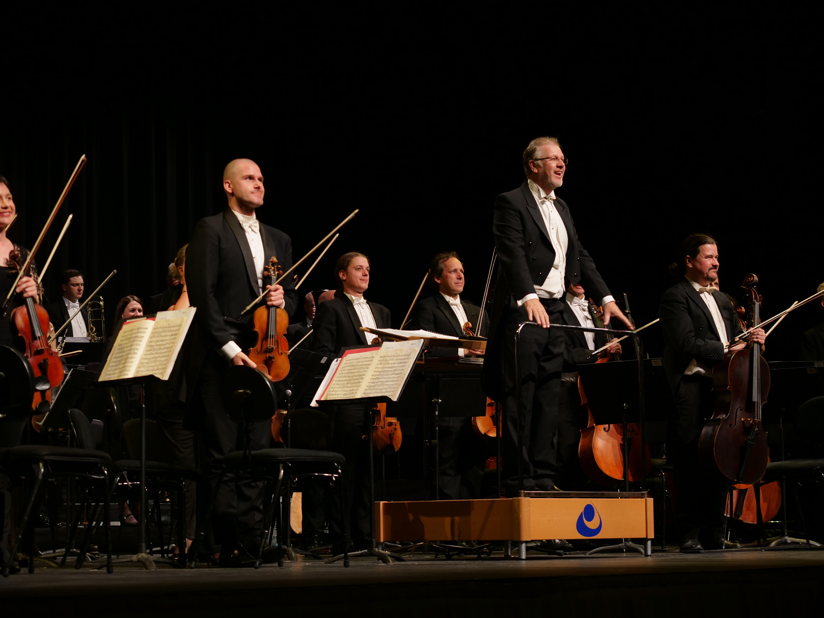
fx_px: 2095
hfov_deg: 22.3
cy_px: 309
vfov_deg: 16.8
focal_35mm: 88
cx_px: 412
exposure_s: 1/100
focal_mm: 44
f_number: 2.8
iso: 250
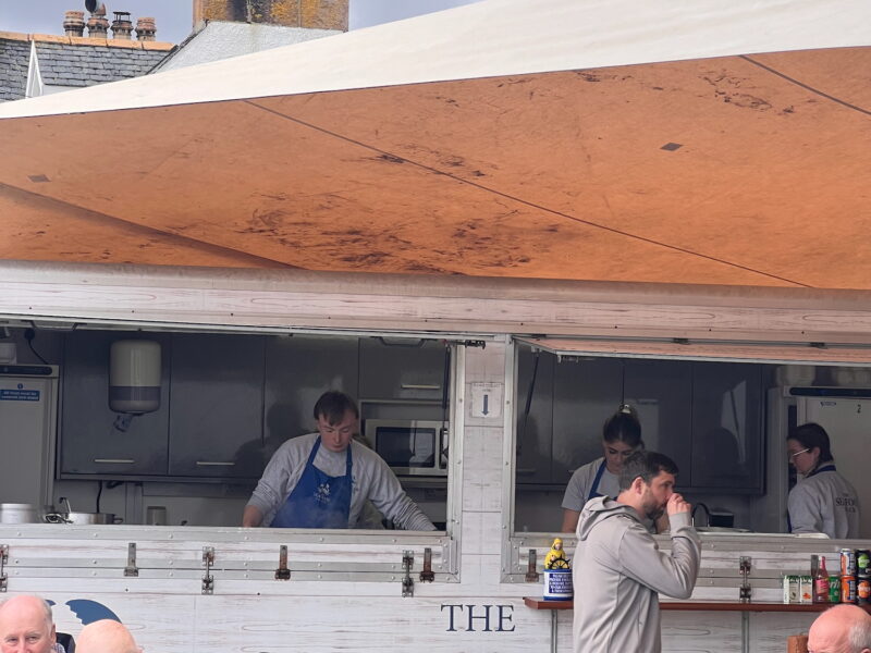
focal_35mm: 77
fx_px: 1937
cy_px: 326
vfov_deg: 19.1
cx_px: 436
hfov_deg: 25.3
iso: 32
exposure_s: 1/239
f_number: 2.8
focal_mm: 9
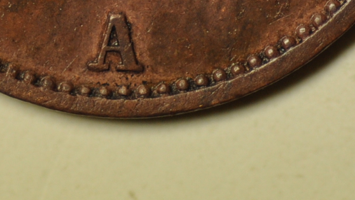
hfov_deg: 6.0
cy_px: -175
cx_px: 141
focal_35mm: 362
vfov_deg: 3.3
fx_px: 3408
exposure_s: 1/250
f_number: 4
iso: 450
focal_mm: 60
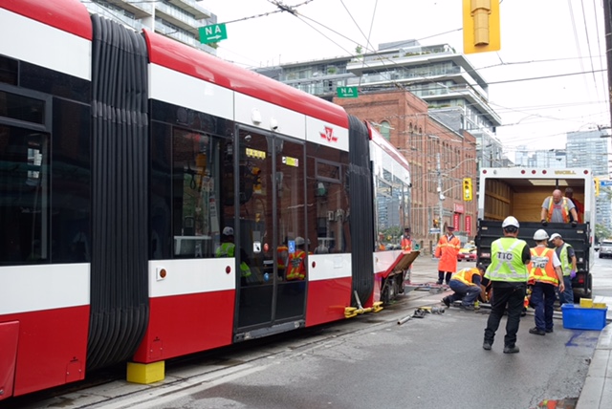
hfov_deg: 49.5
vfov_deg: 34.3
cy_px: 204
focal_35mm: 39
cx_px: 306
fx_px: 664
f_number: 4
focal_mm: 14.3
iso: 125
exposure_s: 1/160
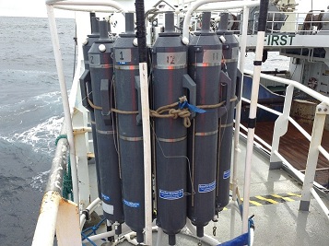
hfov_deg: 55.4
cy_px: 123
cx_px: 164
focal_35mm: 33
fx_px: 313
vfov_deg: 42.9
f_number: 2.4
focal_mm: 3.3
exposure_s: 1/120
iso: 40
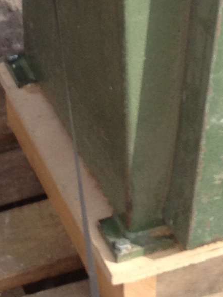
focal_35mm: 195
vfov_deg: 9.7
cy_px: -213
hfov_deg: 7.6
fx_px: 1676
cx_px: 222
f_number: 2.4
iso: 50
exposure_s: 1/756
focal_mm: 4.28
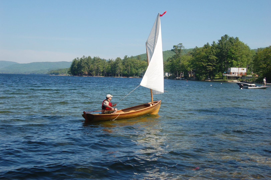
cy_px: 90
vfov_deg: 28.0
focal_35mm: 48
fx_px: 361
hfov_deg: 41.1
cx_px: 136
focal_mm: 32
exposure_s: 1/320
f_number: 9
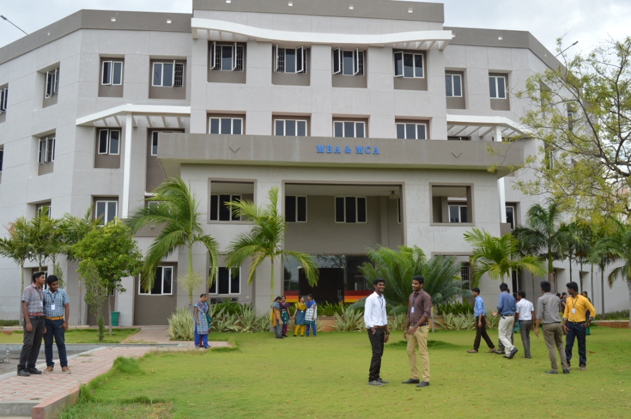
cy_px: 210
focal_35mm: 38
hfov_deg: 51.3
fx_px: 657
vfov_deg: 35.4
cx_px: 316
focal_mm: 25
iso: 200
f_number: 9
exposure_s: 1/160
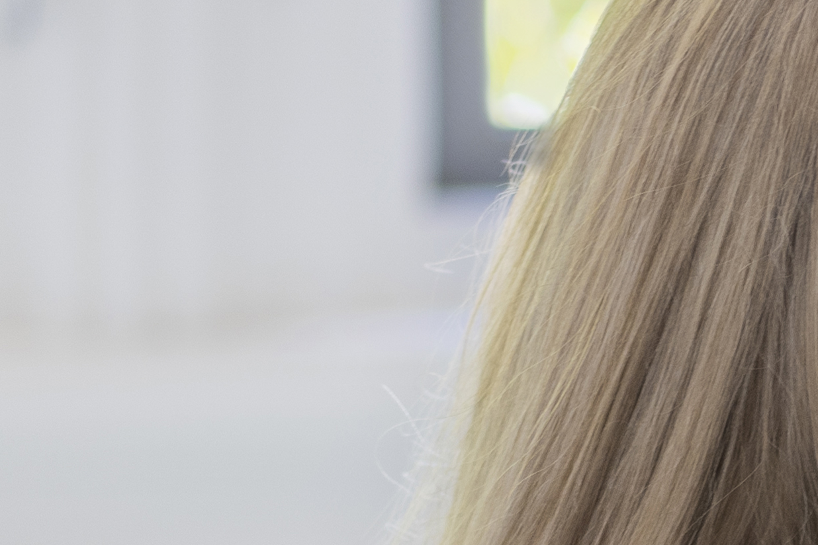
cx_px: 1406
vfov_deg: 5.1
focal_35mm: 267
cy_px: 790
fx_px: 6066
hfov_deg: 7.5
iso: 320
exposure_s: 1/100
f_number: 1.8
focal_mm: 55
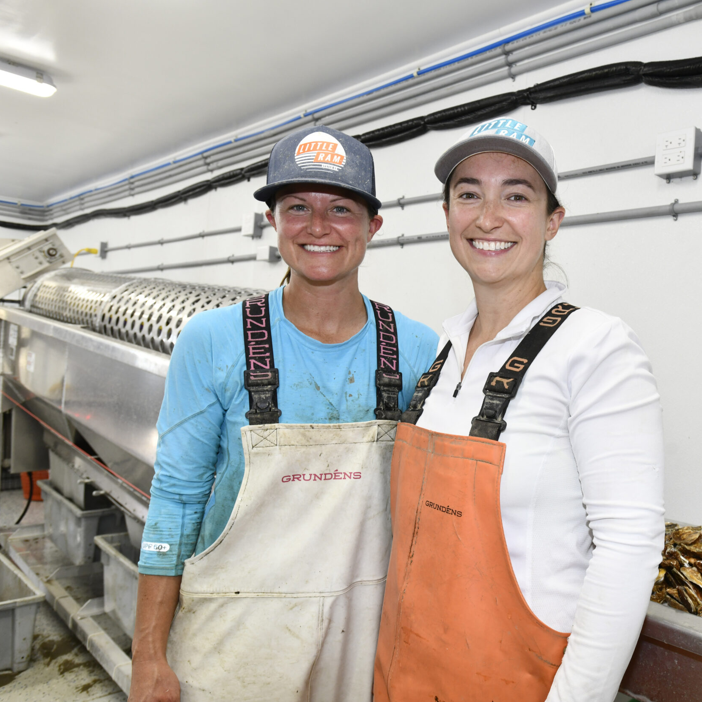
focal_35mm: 29
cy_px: 360
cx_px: 519
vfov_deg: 55.6
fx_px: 665
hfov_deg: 53.3
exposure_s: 1/125
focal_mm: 22
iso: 640
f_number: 6.3
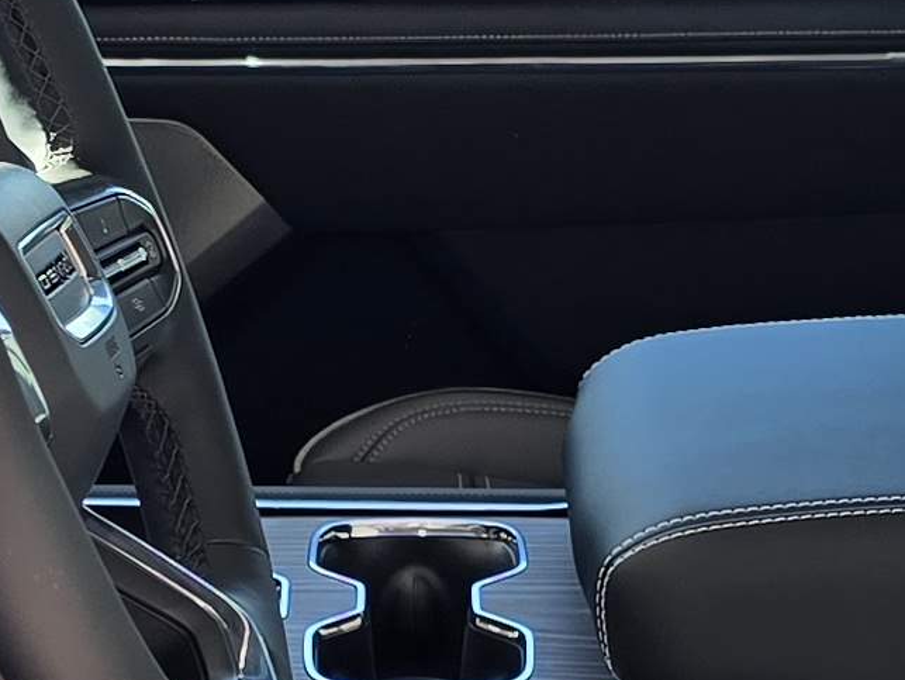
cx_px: 439
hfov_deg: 13.8
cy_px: 921
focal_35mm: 143
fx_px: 3741
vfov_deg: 10.1
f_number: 1.7
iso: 50
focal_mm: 6.3
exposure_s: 1/120
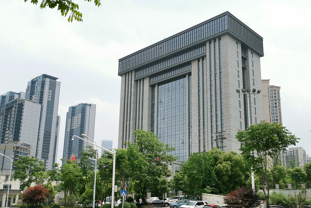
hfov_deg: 50.7
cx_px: 155
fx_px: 328
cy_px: 119
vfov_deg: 35.0
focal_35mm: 38
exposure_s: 1/2488
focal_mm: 5.58
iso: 50
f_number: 1.8
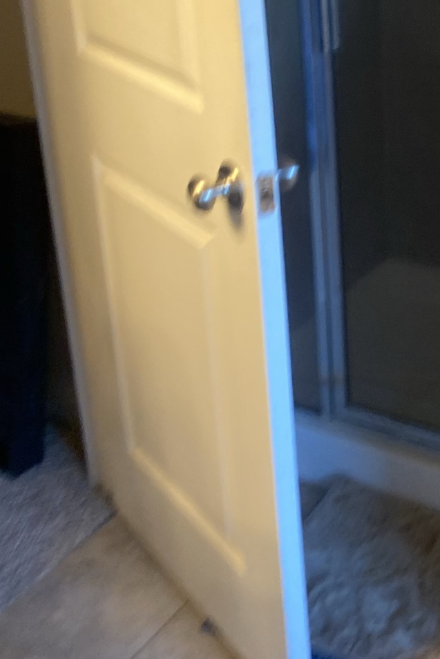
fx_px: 1063
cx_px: 486
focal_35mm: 58
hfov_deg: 22.1
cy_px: 132
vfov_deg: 33.5
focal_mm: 4.25
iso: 160
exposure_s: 1/60
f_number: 1.8
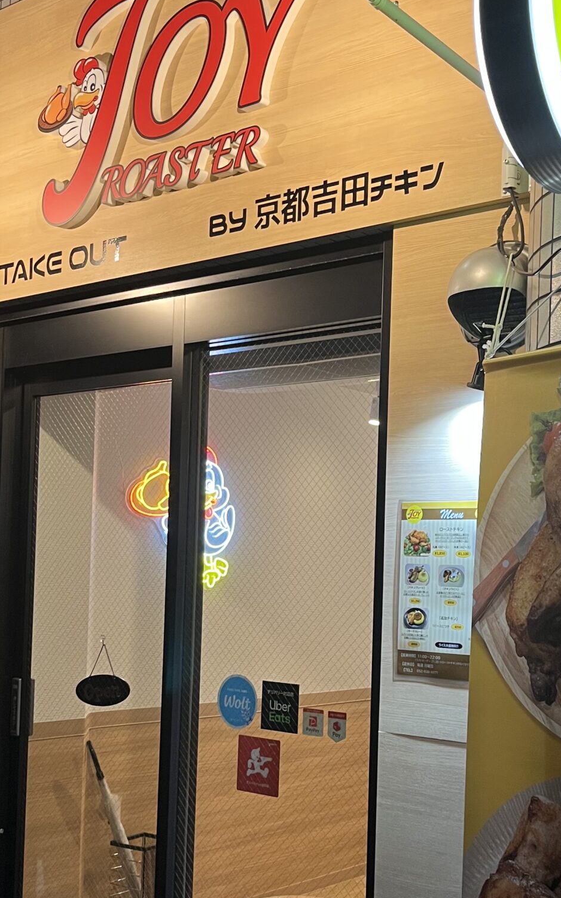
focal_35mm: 47
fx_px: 1150
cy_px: 540
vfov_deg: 42.4
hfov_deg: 27.4
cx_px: 334
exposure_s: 1/42
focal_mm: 5.1
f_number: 1.6
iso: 100
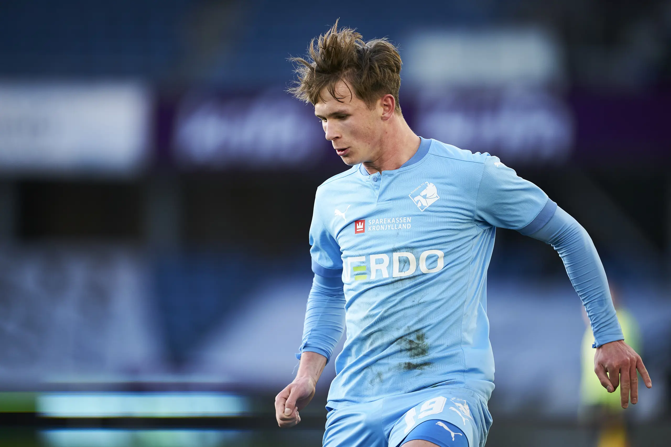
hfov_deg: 5.2
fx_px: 7455
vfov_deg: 3.4
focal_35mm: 400
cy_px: 224
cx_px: 336
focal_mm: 400
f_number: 2.8
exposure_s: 1/3200
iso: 1600
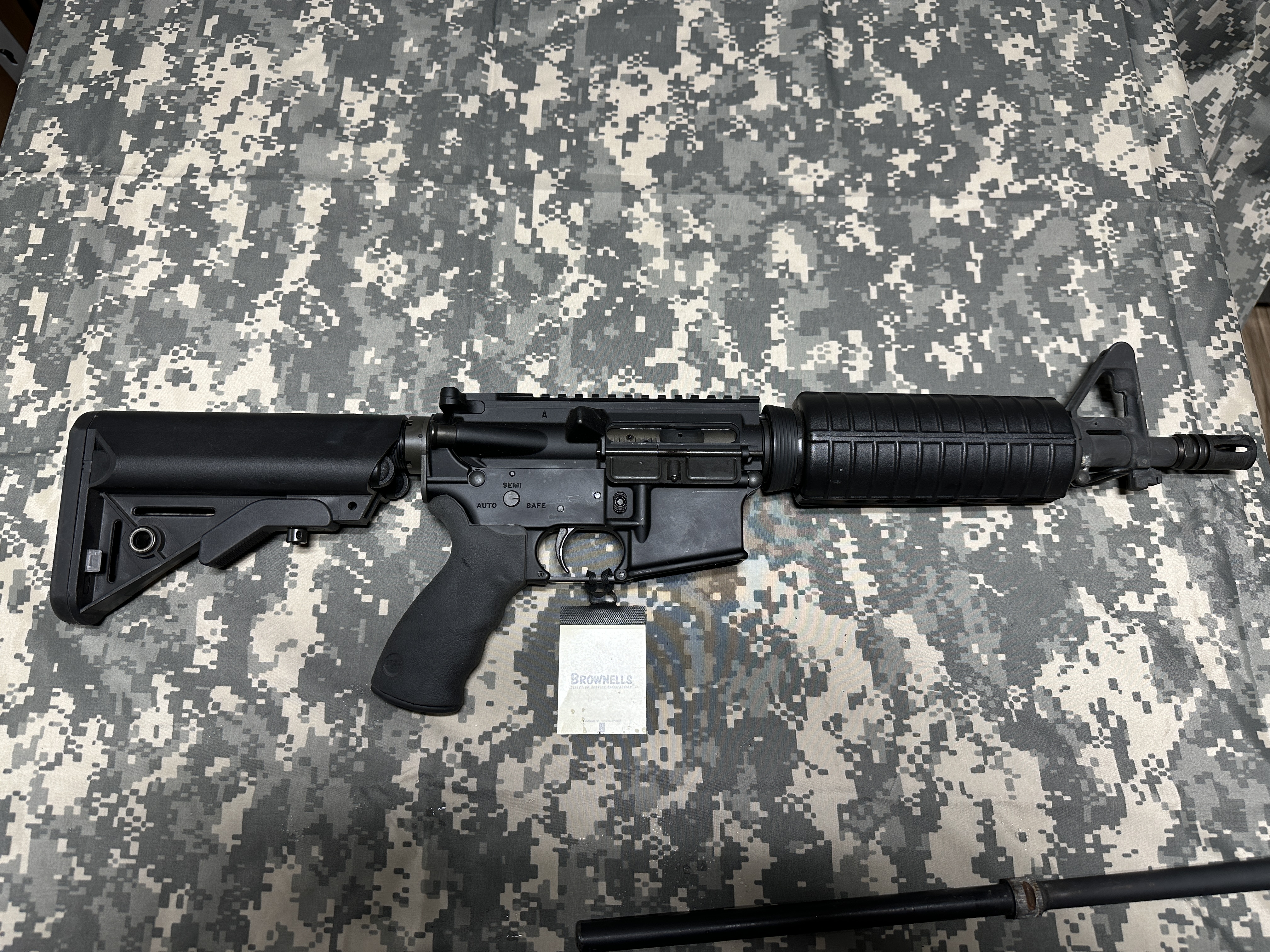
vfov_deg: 56.8
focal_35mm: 24
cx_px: 635
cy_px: 476
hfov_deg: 71.6
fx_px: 881
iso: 100
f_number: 1.78
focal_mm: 6.86
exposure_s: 1/120
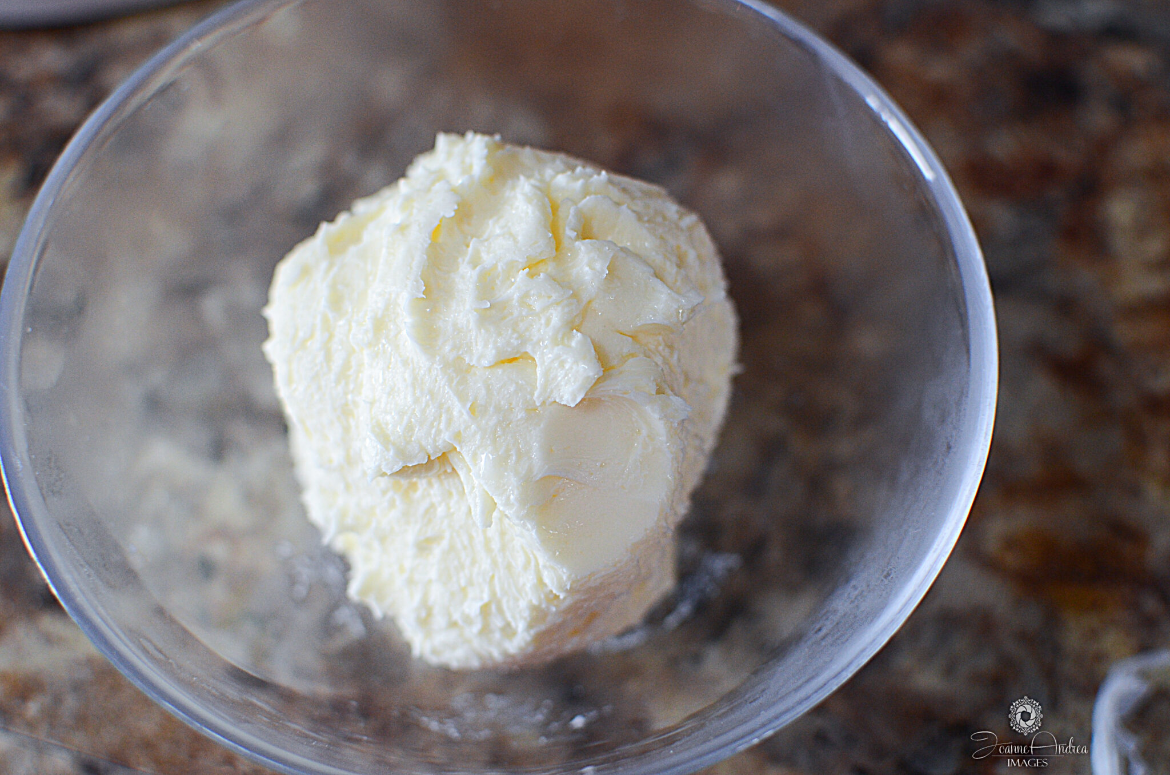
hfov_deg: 37.9
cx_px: 585
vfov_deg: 25.6
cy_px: 388
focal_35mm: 52
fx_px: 1703
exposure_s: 1/40
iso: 500
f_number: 3.2
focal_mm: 35
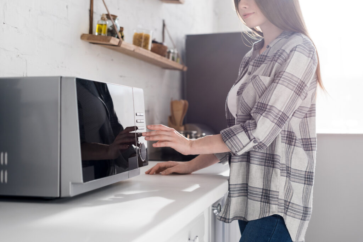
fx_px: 504
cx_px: 182
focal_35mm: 50
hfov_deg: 39.6
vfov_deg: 27.0
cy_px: 121
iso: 250
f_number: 4
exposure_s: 1/1000
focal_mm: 50
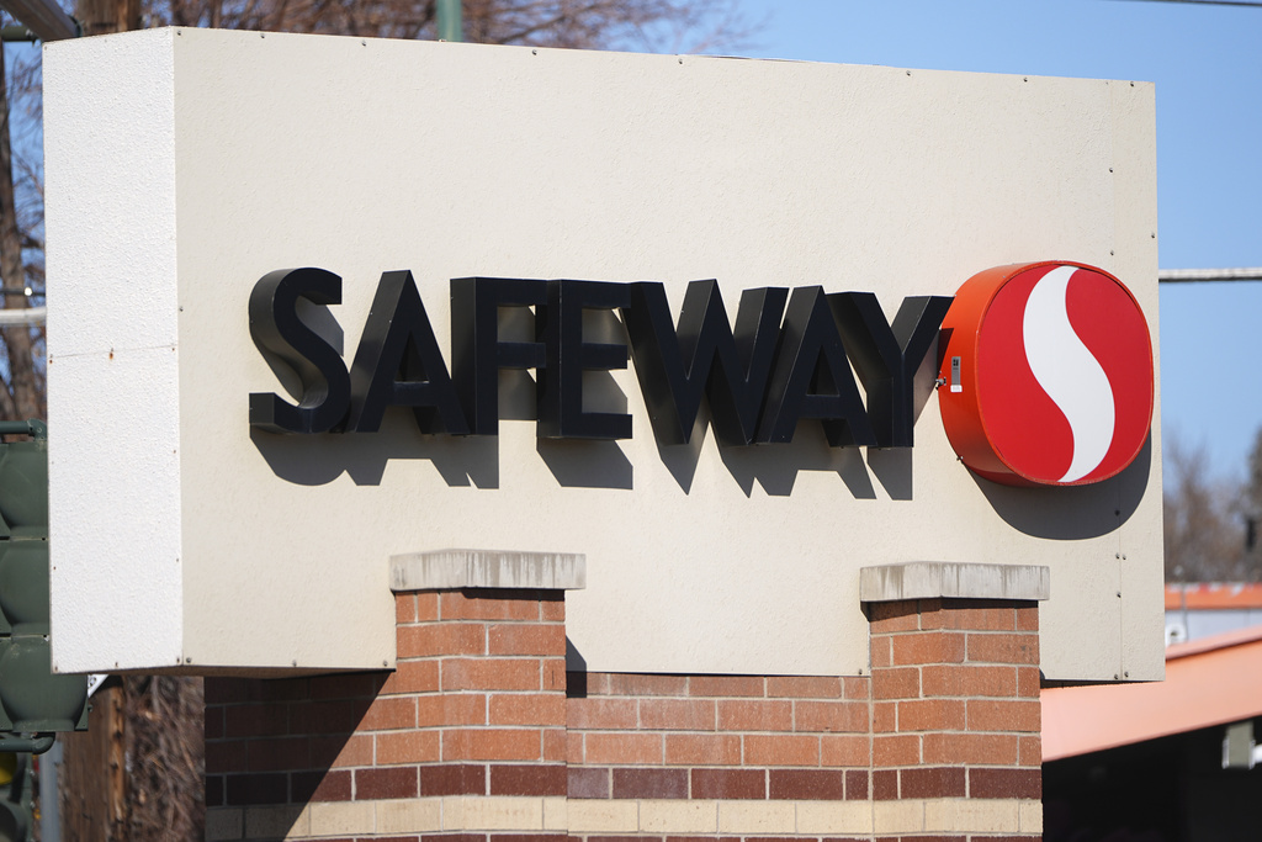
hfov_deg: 5.9
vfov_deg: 3.9
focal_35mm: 349
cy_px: 421
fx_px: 12235
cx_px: 631
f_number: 5.6
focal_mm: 349
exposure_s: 1/1600
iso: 200
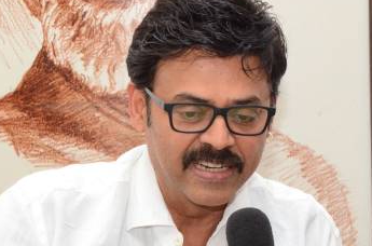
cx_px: 196
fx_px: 1834
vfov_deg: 7.7
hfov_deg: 11.6
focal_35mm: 178
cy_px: 188
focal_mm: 62
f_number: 8
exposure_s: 1/125
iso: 2500
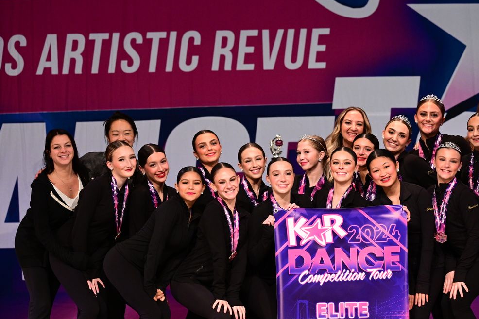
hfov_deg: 11.7
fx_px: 2328
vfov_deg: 7.8
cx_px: 318
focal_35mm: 175
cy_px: 171
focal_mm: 115
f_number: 3.2
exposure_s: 1/800
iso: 3200
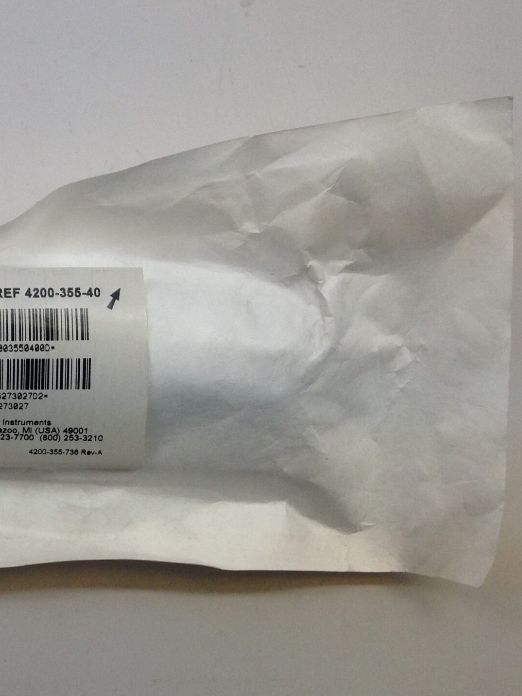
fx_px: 1186
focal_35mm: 59
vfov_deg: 32.7
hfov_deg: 23.3
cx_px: -52
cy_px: 348
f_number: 2.4
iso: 100
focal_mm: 4.12
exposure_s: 1/120
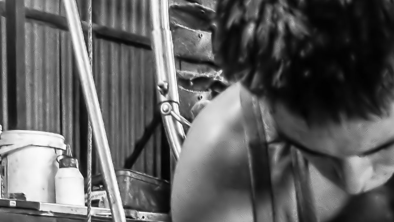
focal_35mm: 106
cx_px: 508
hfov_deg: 18.8
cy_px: 444
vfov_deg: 10.5
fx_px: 1108
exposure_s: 1/100
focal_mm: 18
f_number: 4
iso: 1600
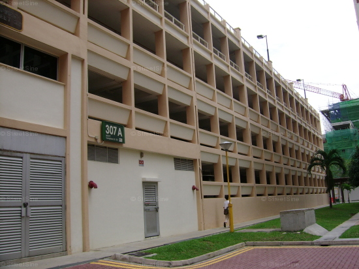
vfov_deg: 40.7
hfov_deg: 52.6
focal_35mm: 35
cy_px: 134
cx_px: 180
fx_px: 363
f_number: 5.8
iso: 50
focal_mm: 5.95
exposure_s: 1/353
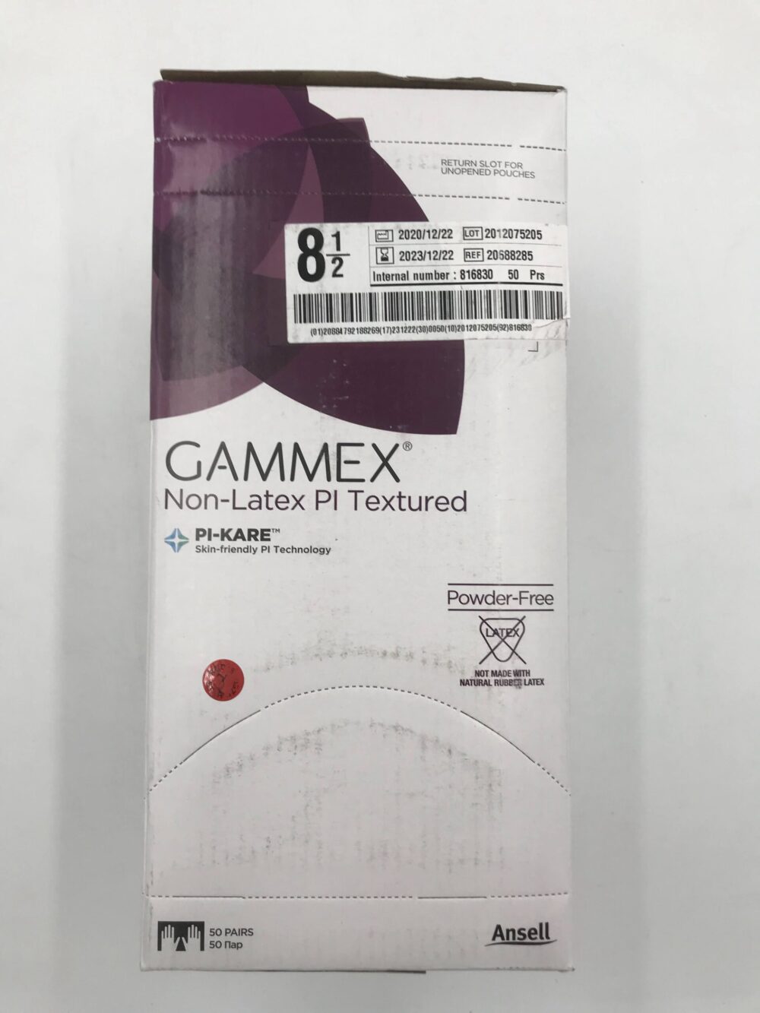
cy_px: 506
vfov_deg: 63.4
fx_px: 820
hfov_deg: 49.8
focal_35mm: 28
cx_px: 380
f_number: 1.8
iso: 20
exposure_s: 1/151
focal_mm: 3.99
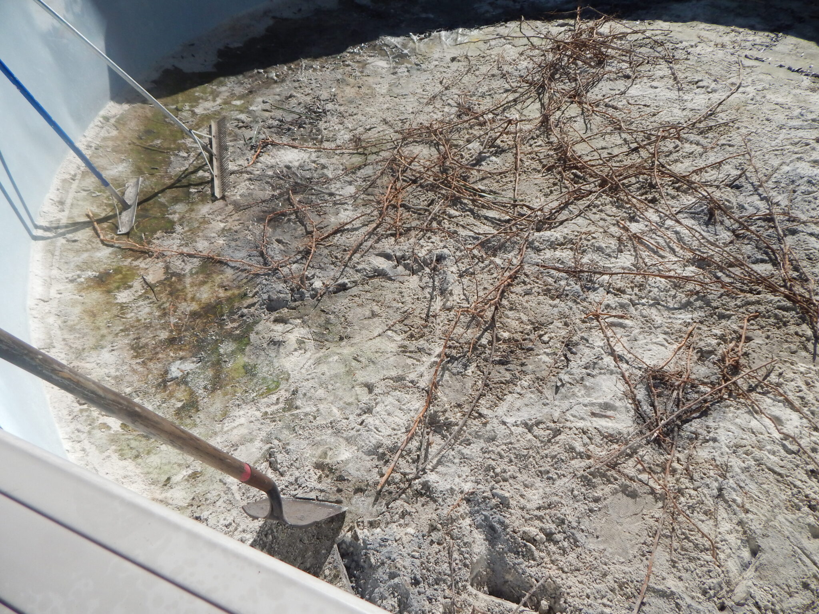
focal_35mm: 22
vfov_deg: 61.1
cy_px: 307
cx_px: 410
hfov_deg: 76.4
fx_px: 521
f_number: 6
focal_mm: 4
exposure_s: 1/640
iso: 125
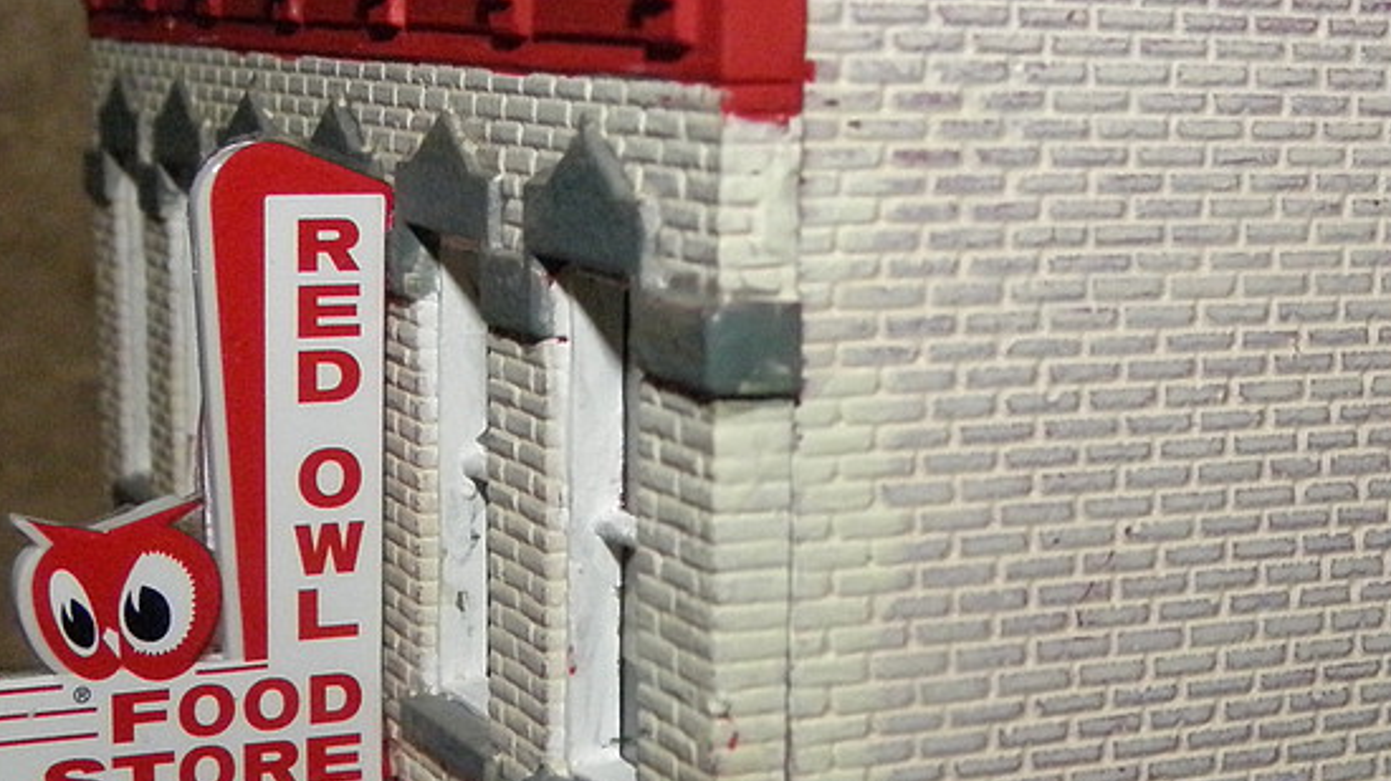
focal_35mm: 71
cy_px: 718
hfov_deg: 29.6
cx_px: 903
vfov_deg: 16.7
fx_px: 2618
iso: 320
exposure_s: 1/50
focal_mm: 5
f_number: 7
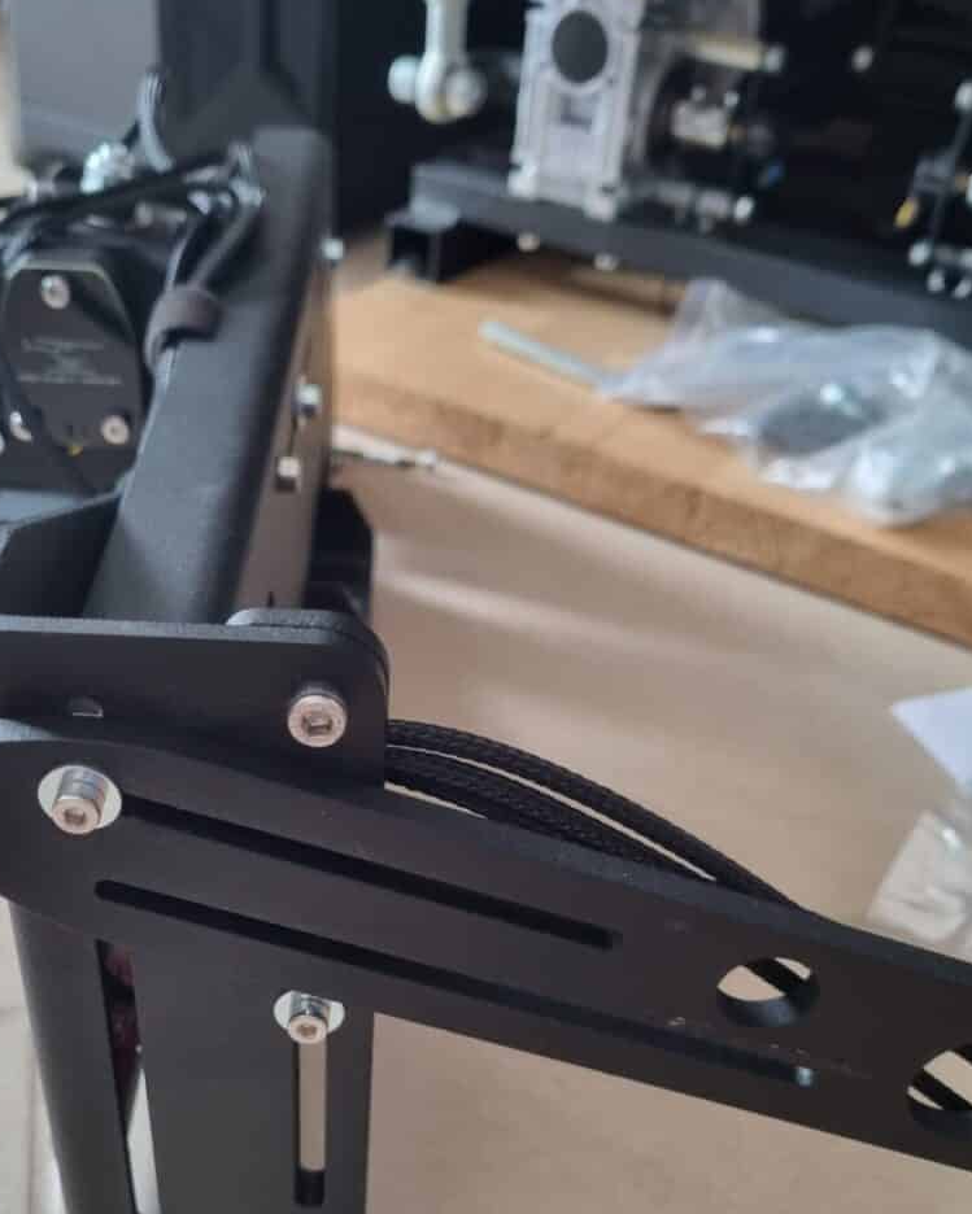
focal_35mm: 37
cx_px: 395
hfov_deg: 40.0
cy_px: 750
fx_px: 1330
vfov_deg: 48.7
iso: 400
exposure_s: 1/50
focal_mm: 5.4
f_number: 1.8
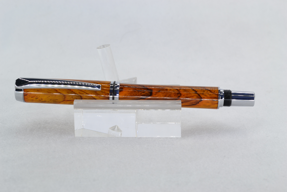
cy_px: 96
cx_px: 144
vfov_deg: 18.9
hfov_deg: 28.1
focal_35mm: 72
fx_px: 574
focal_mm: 48
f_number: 13
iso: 200
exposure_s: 1/8
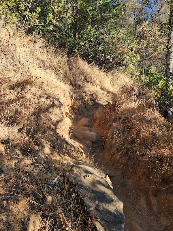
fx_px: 153
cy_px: 116
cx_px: 86
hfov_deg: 58.9
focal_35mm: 23
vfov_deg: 73.9
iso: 20
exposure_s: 1/428
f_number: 1.8
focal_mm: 5.4
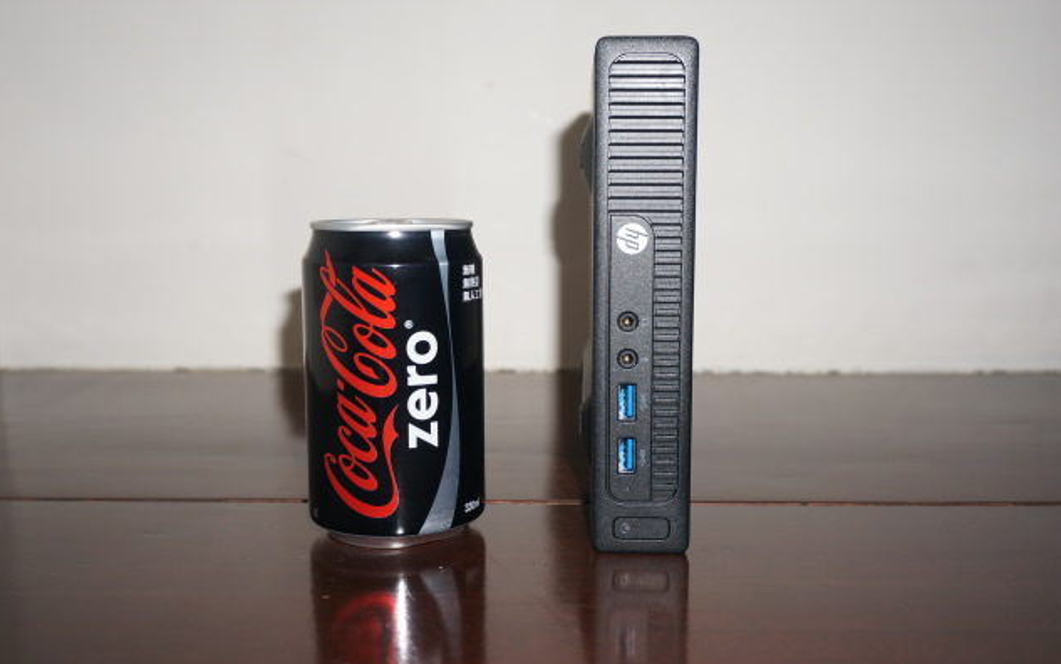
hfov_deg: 54.6
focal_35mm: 36
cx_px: 533
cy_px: 340
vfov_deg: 35.8
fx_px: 1027
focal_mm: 23
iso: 320
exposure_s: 1/100
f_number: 4
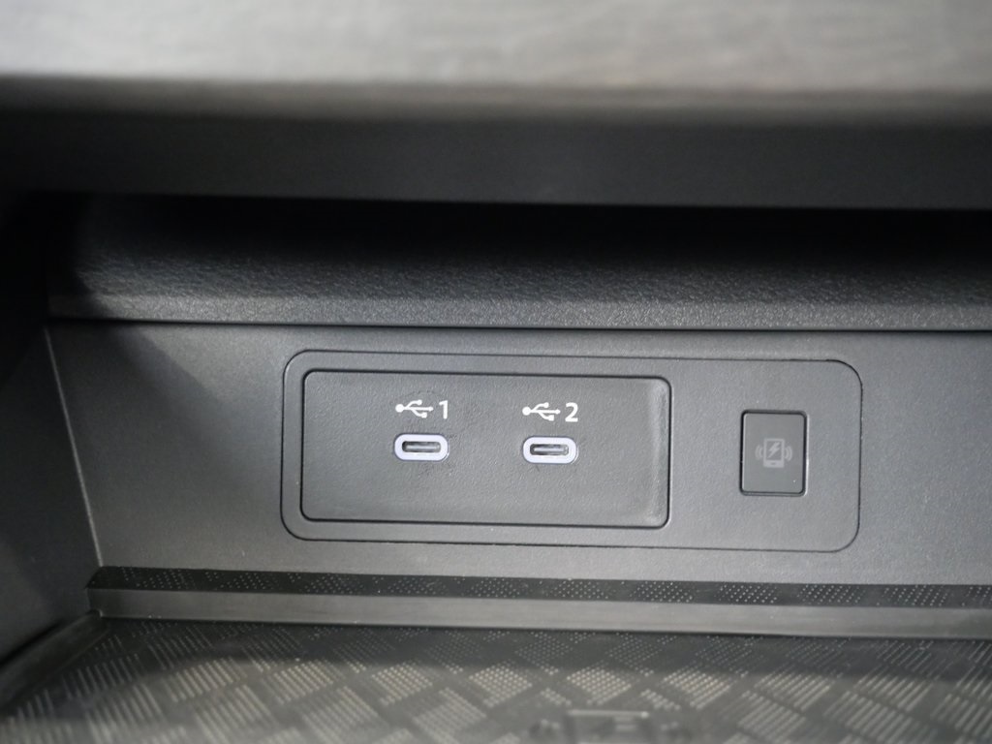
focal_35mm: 40
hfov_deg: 46.8
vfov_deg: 36.0
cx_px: 496
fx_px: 1146
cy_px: 372
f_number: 4.1
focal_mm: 20
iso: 3200
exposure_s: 1/2.5
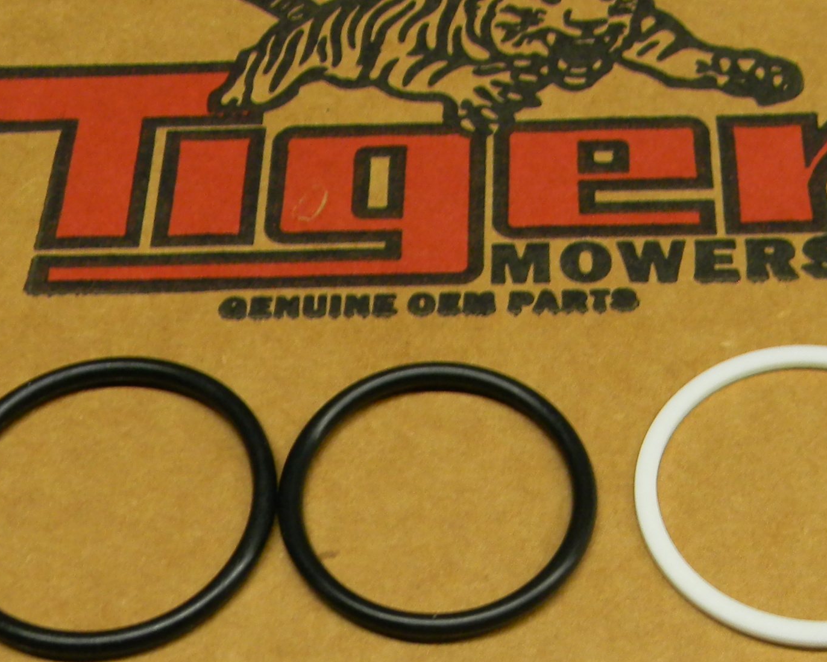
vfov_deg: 22.8
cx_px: 513
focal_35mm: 65
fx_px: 1591
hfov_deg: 29.0
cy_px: 613
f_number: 3.5
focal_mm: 5
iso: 155
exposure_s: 1/30
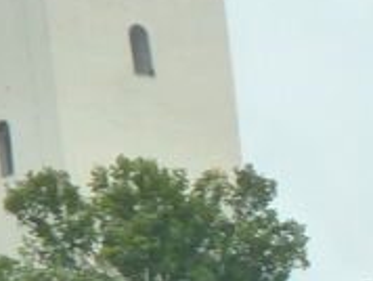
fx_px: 19217
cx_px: 358
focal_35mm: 1781
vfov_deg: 0.8
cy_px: 455
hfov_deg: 1.1
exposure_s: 1/200
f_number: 4.9
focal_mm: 49.2
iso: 125
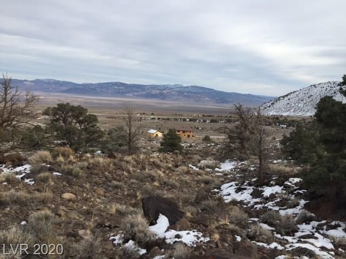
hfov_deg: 61.7
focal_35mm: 29
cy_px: 130
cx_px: 173
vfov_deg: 48.2
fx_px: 290
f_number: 2.2
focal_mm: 4.15
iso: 32
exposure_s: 1/942
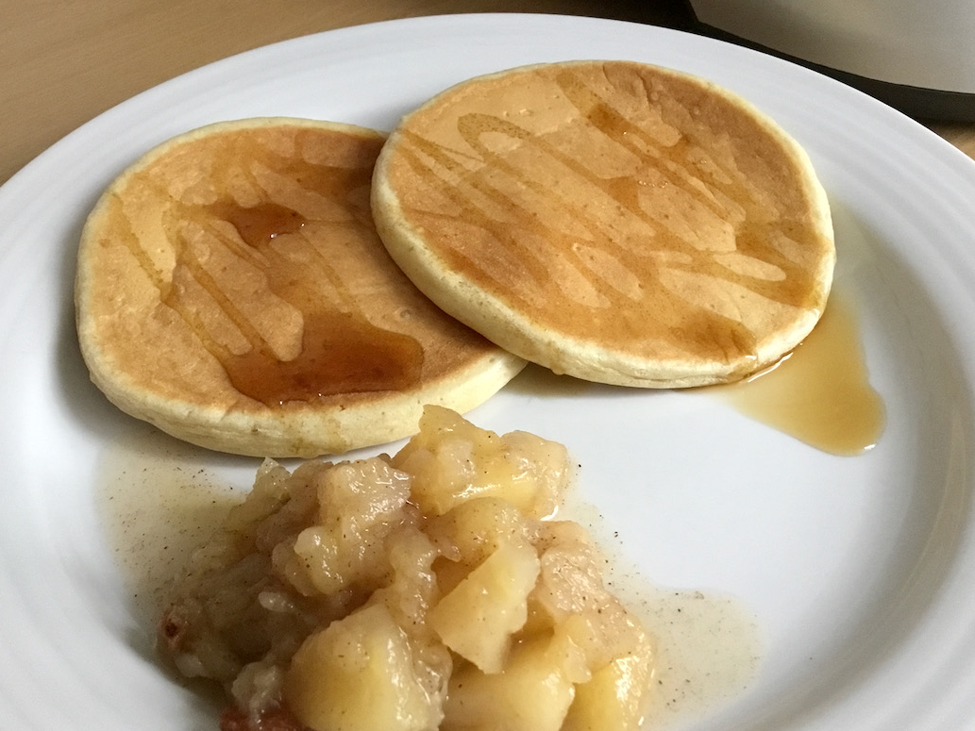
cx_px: 454
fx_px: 1014
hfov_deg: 51.3
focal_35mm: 36
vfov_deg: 39.7
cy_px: 370
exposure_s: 1/33
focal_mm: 3.3
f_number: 2.4
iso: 200
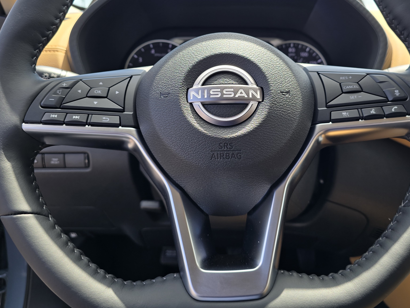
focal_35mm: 30
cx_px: 232
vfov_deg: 46.2
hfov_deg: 59.7
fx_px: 355
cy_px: 109
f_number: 1.7
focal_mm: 6.3
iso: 12
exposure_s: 1/290
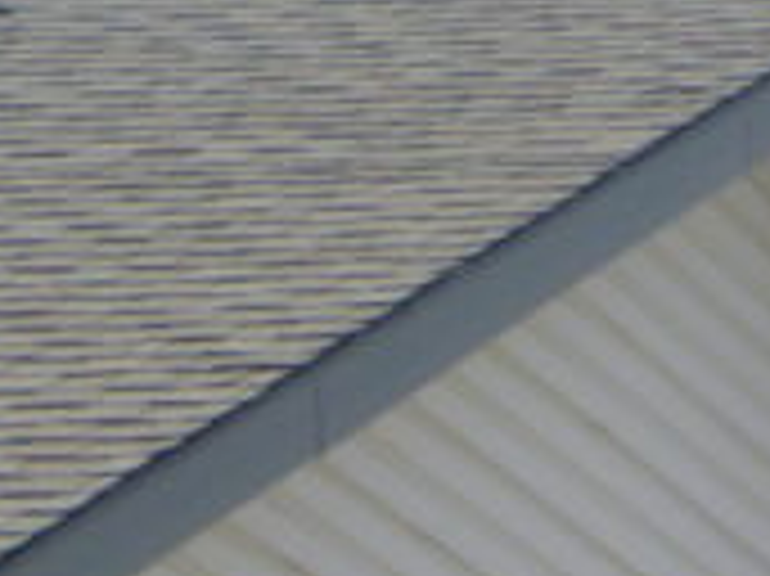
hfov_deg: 4.2
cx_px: -905
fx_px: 10403
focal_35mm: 468
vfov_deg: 3.2
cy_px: 680
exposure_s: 1/250
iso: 100
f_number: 5.6
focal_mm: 14
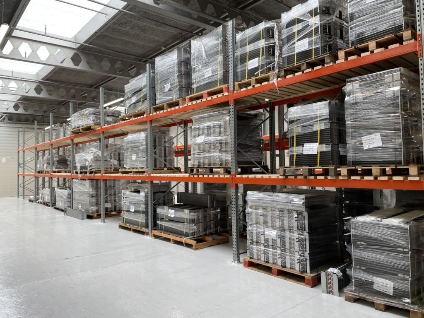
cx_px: 212
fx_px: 318
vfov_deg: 53.1
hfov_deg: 67.3
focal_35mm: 26
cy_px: 159
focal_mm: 4.2
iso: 32
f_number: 1.6
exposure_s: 1/142
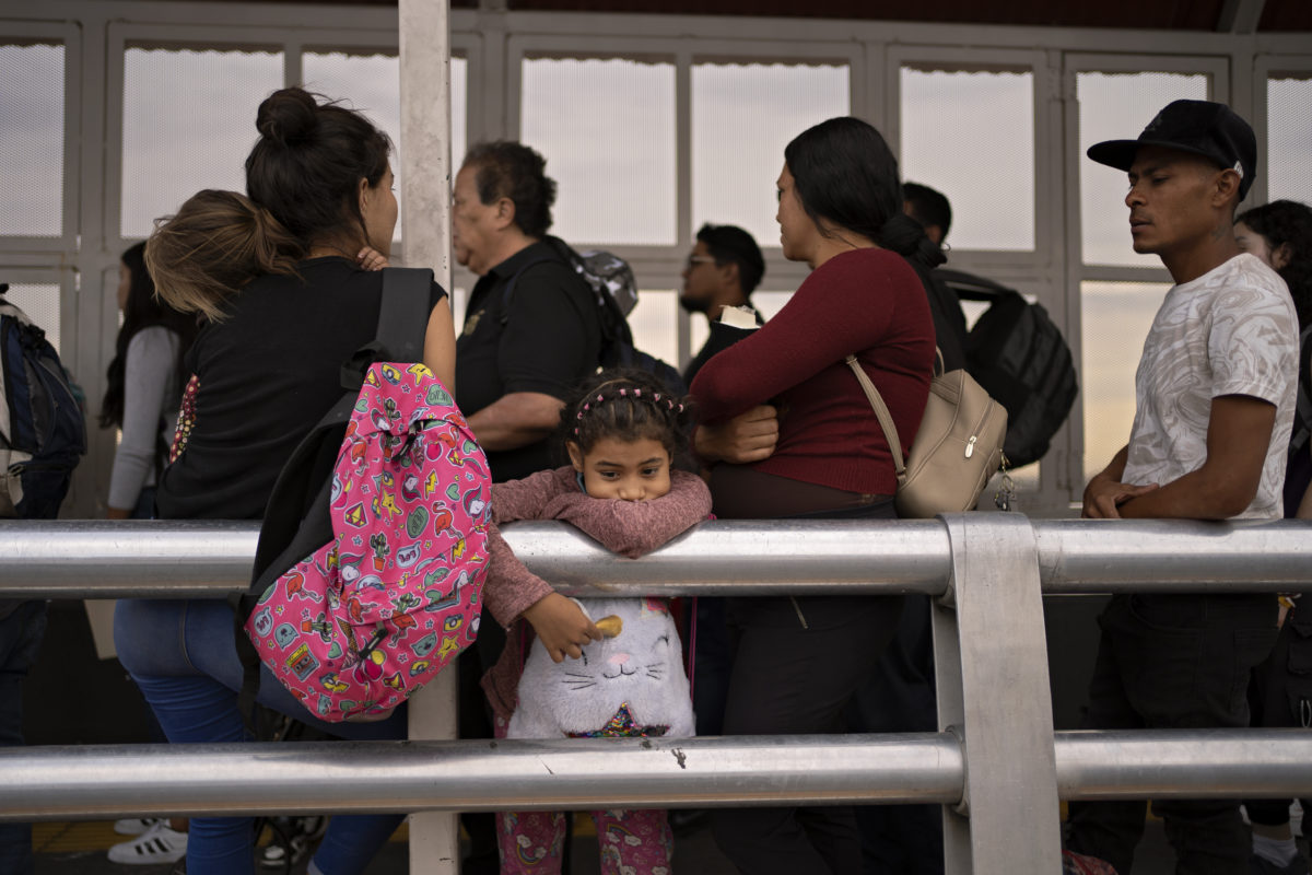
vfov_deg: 37.9
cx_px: 656
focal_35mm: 35
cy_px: 438
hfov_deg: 54.4
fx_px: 1275
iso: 200
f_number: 1.8
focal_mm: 35
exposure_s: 1/500
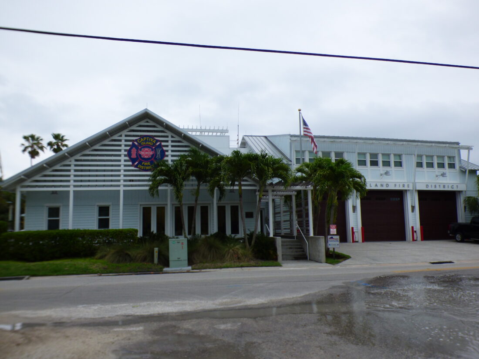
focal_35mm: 25
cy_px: 180
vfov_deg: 54.9
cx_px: 240
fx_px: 346
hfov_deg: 69.4
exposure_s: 1/640
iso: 100
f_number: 3
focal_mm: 4.42
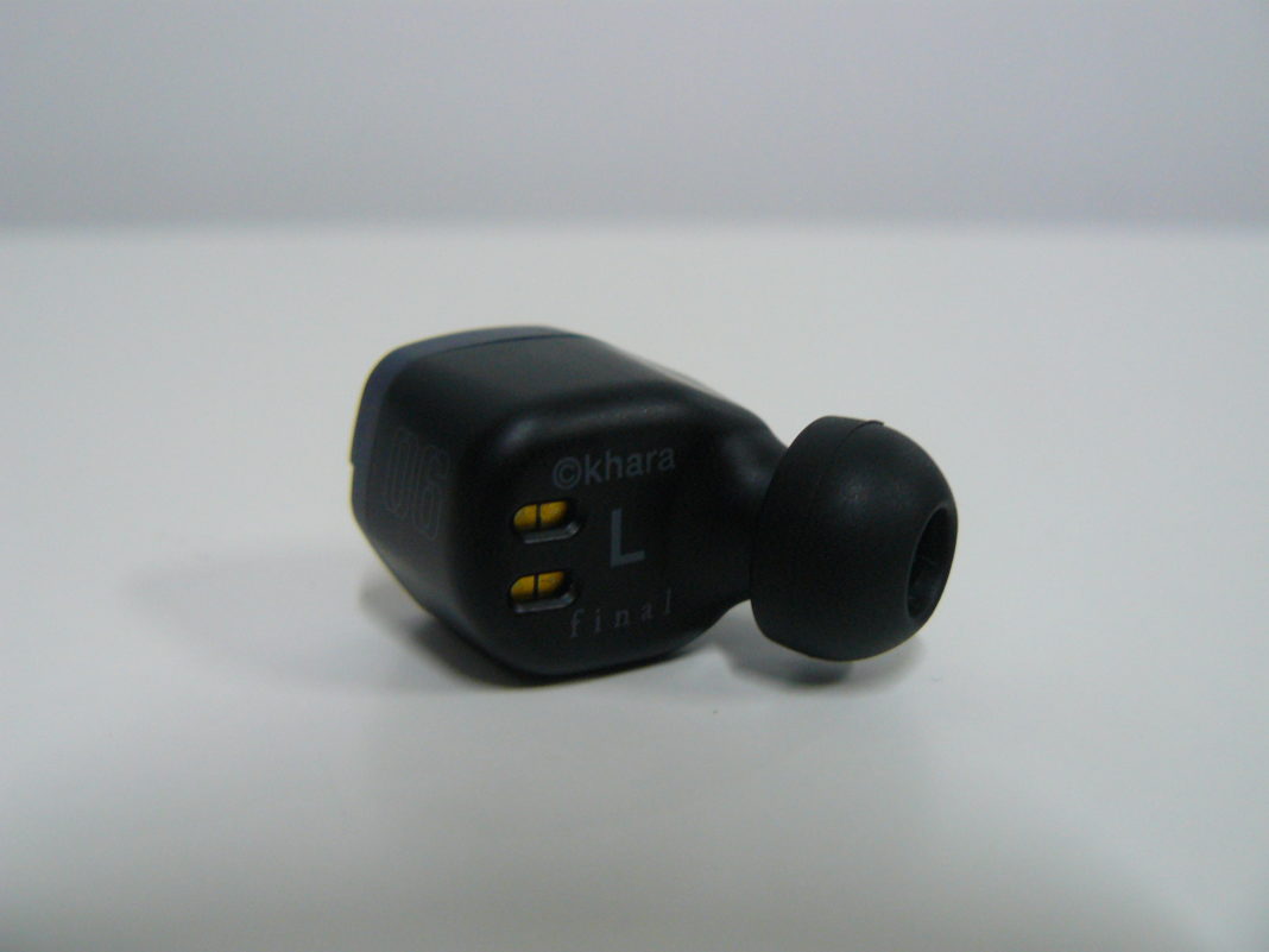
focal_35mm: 36
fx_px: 1320
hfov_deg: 51.4
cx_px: 634
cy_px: 476
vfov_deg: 39.7
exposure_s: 1/25
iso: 200
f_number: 2.8
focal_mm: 6
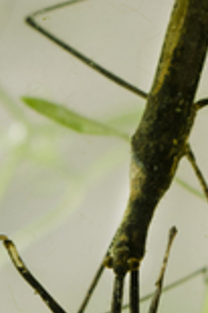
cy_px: -16
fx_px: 2423
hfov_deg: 4.9
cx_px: 61
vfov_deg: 7.4
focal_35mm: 279
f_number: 10
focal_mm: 60
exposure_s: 1/250
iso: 160
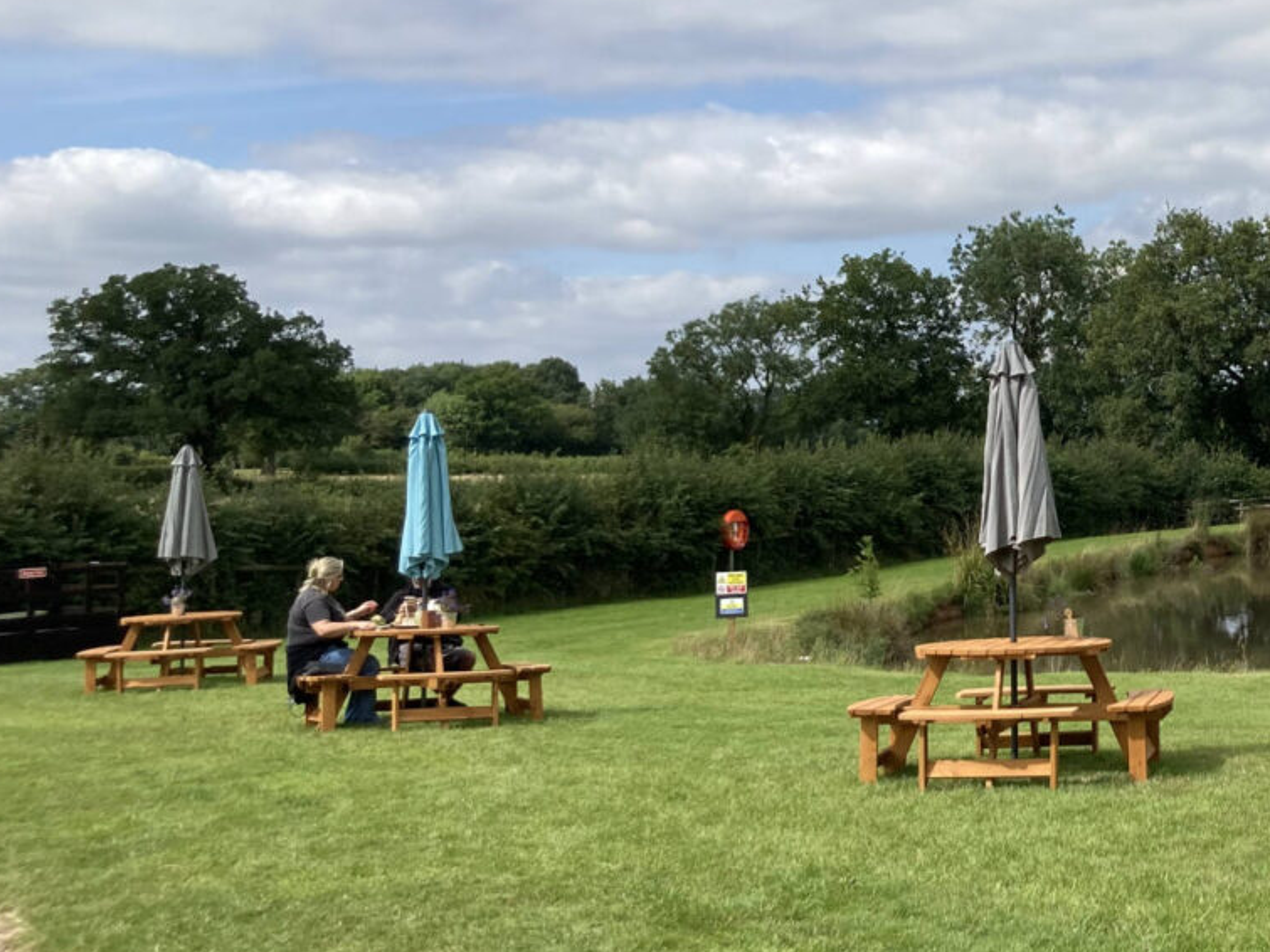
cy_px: 382
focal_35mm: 57
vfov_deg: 25.6
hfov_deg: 31.6
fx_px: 2091
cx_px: 1230
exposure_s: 1/2857
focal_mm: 3.99
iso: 25
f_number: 1.8
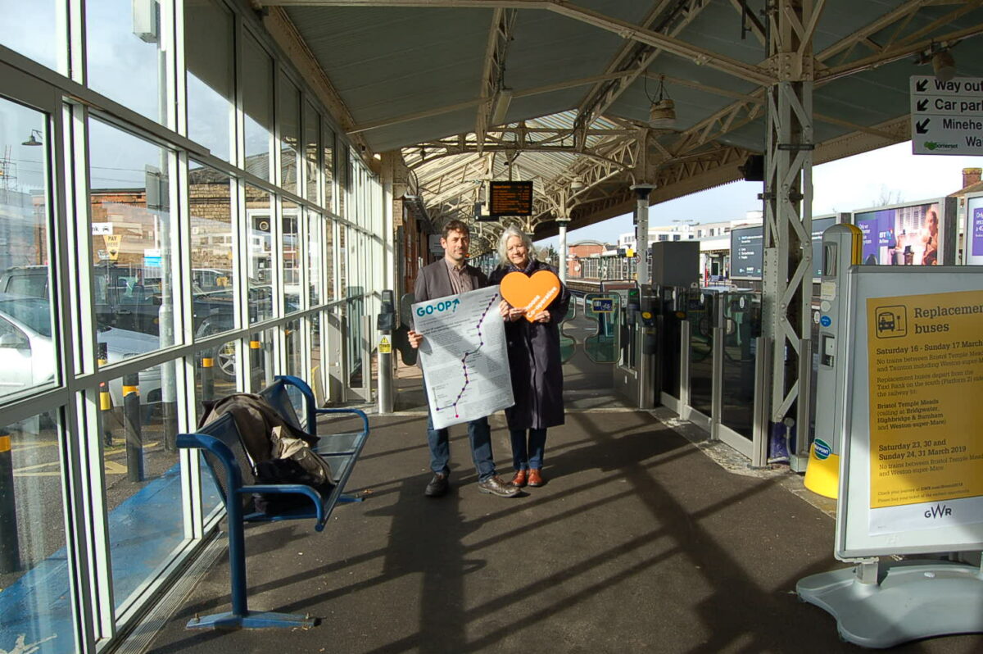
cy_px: 327
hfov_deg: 67.4
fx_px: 737
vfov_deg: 47.9
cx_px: 492
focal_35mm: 27
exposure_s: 1/250
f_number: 8
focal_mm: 18
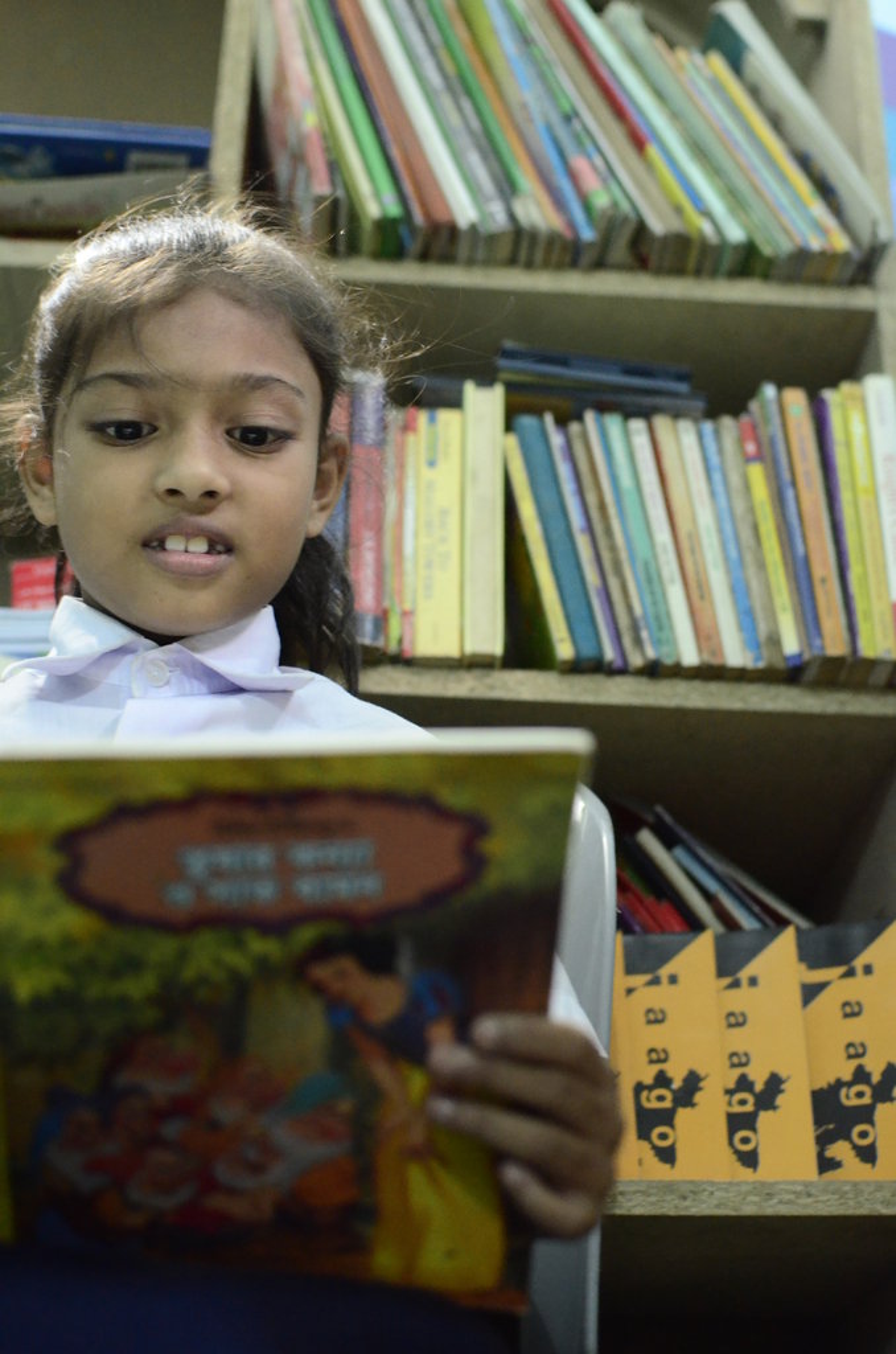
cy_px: 677
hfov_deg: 25.6
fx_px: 1969
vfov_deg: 37.9
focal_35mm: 52
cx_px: 448
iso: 4000
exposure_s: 1/25
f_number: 2.5
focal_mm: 35
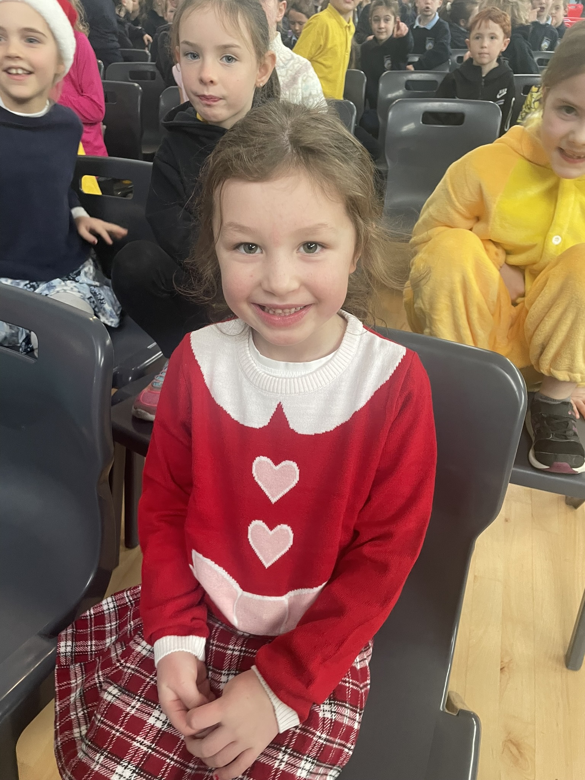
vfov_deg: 67.3
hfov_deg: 53.1
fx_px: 586
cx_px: 292
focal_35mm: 26
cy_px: 390
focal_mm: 4.2
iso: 160
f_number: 1.6
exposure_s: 1/60
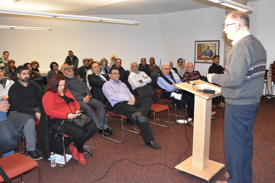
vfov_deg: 43.6
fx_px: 229
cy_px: 92
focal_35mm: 30
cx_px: 138
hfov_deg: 61.9
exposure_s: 1/80
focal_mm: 20
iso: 2500
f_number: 6.3
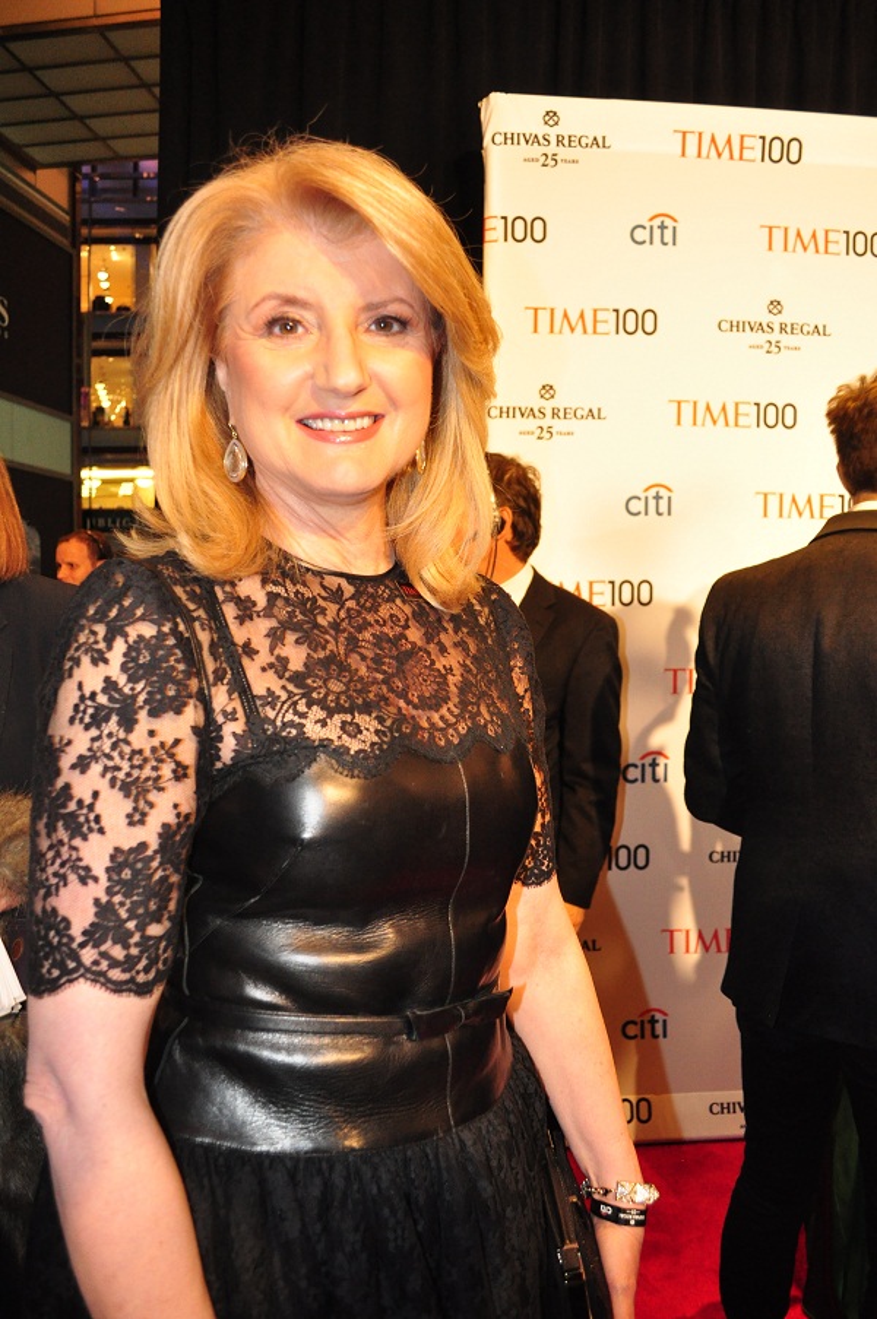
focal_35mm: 27
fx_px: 989
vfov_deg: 67.4
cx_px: 438
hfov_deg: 47.8
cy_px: 660
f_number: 4.5
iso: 1250
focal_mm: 18
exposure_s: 1/60
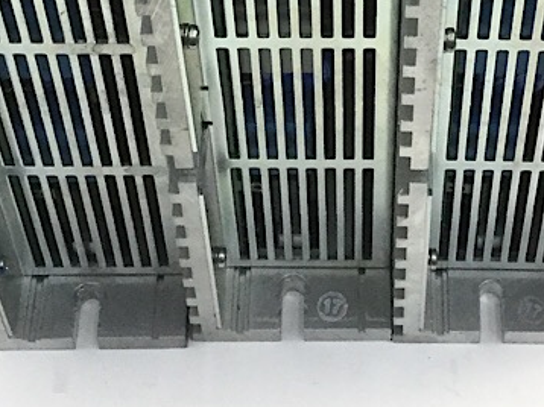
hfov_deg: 19.0
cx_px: 384
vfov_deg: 13.6
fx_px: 1618
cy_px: -188
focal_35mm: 103
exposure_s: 1/33
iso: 64
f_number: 2.4
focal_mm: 3.3
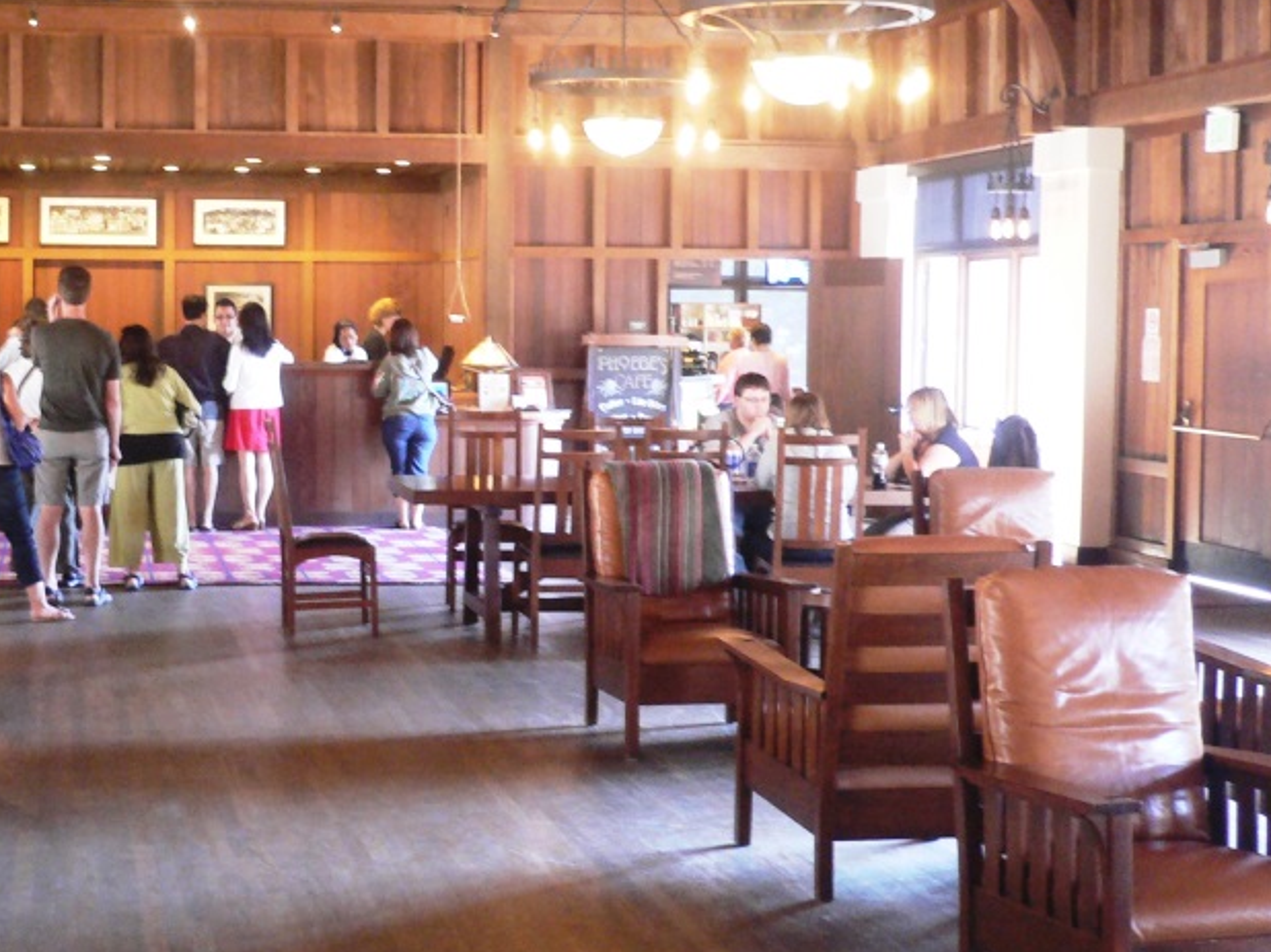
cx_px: 325
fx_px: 2129
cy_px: 401
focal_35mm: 58
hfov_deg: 32.6
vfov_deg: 25.2
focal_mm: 5.8
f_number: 2.8
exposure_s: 1/8
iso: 200
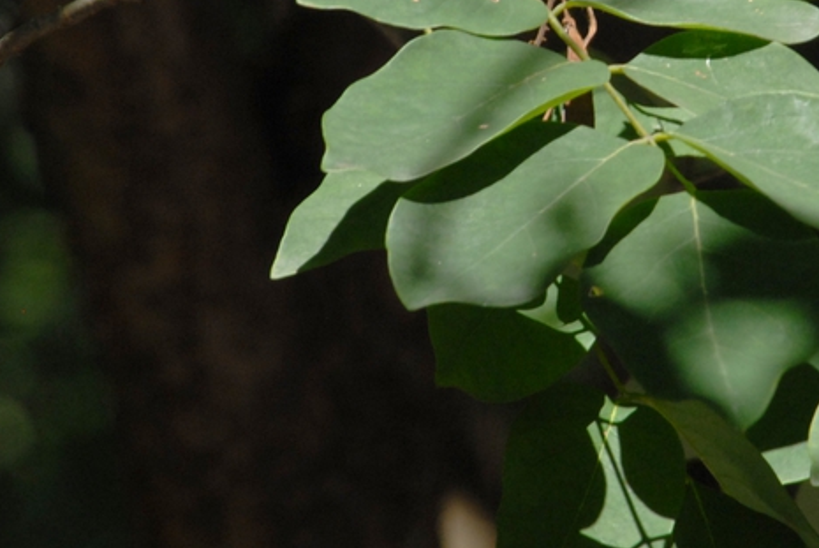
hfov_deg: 2.1
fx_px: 22566
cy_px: 77
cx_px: 639
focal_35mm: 991
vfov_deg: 1.4
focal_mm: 300
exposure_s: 1/250
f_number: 9
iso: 400
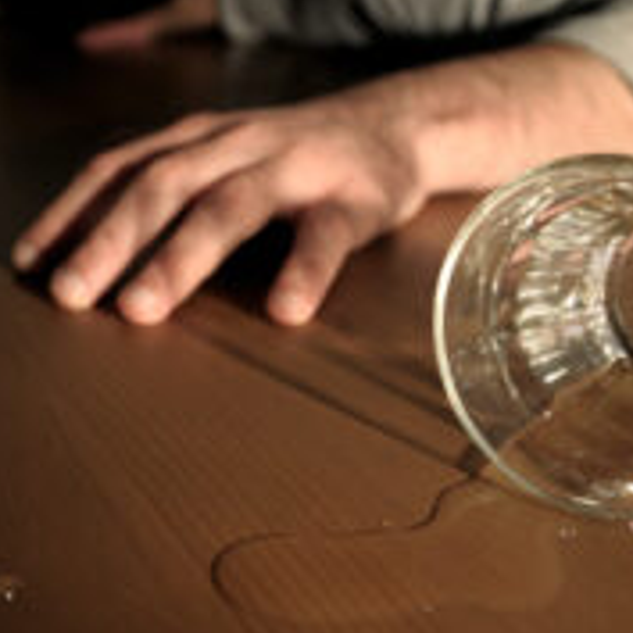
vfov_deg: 34.7
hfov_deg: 34.4
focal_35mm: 49
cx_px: 211
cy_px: 286
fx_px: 1013
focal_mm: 17
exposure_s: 1/13
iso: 200
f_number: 2.8
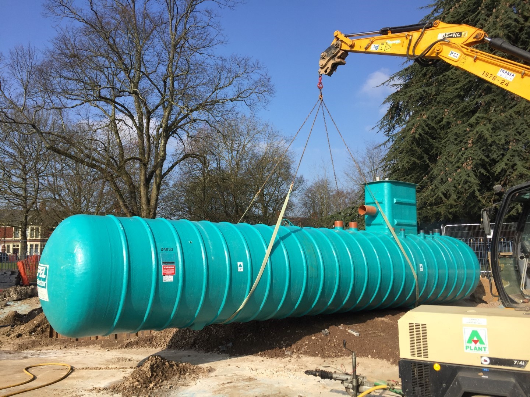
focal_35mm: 29
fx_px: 444
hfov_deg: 61.7
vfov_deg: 48.2
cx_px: 265
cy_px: 198
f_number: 2.2
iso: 32
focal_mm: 4.15
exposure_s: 1/1721
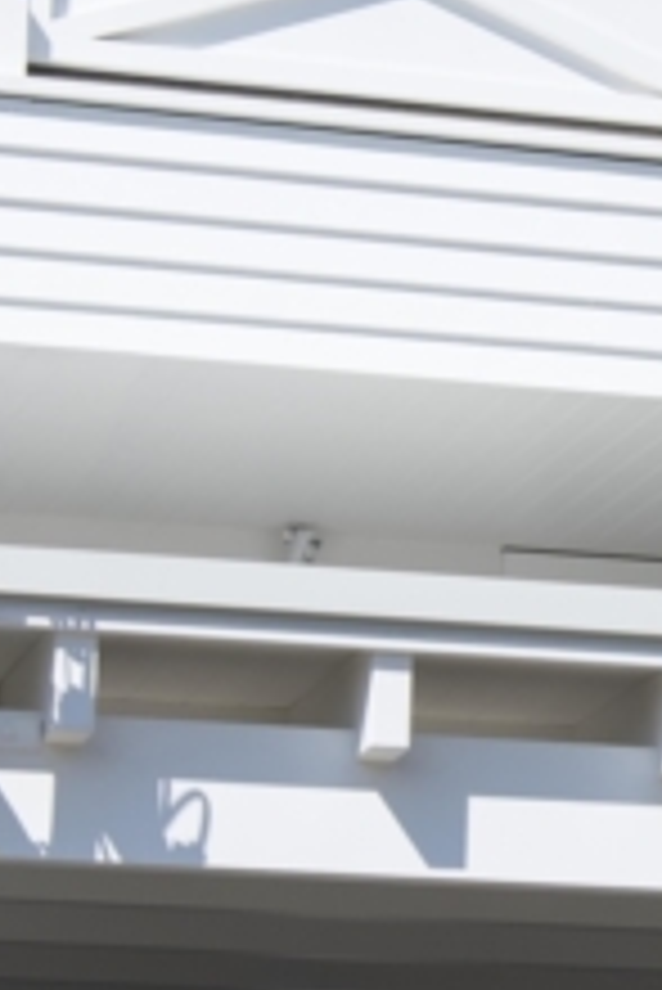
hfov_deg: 6.8
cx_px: 1144
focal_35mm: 199
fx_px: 5480
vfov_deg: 10.3
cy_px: 675
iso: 200
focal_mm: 38
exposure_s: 1/500
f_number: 8
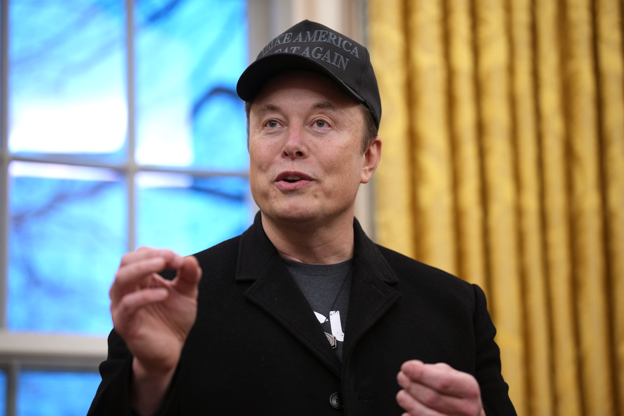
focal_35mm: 106
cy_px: 208
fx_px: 1837
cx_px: 312
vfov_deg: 12.9
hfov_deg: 19.3
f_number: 2.8
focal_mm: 106
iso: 1000
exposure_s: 1/320
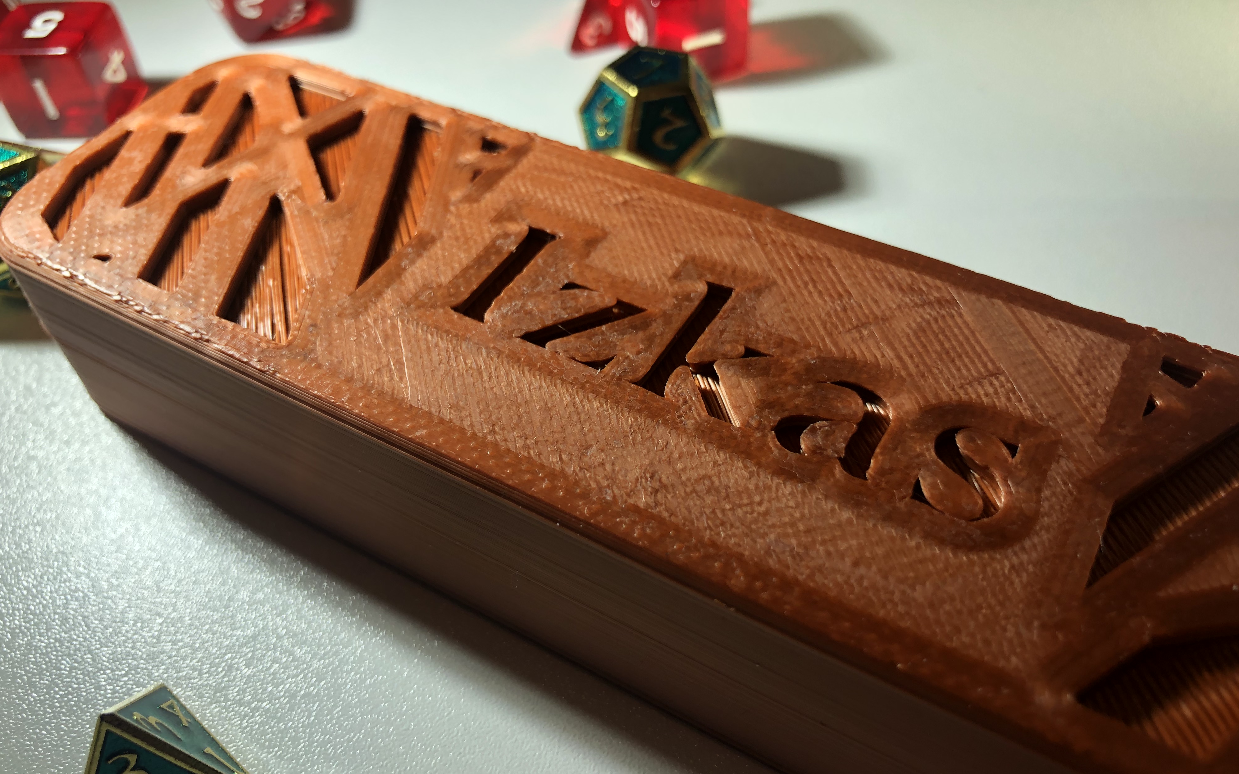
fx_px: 1013
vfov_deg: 41.8
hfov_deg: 62.9
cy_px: 379
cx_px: 619
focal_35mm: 30
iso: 20
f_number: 1.8
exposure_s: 1/366
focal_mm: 3.99
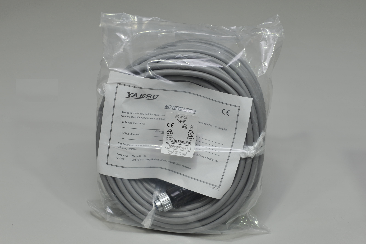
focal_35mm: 60
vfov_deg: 22.6
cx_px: 183
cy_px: 122
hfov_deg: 33.4
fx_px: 610
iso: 800
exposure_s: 1/60
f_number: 7.1
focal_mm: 60
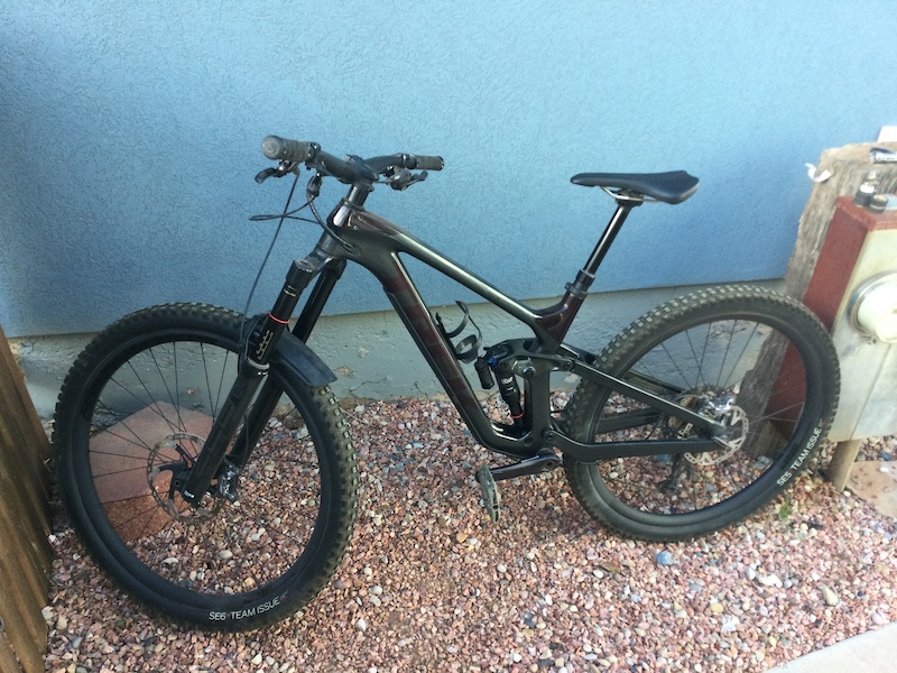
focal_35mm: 31
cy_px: 336
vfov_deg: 45.4
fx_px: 803
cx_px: 448
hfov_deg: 58.4
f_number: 2.4
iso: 25
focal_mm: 3.3
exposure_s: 1/30
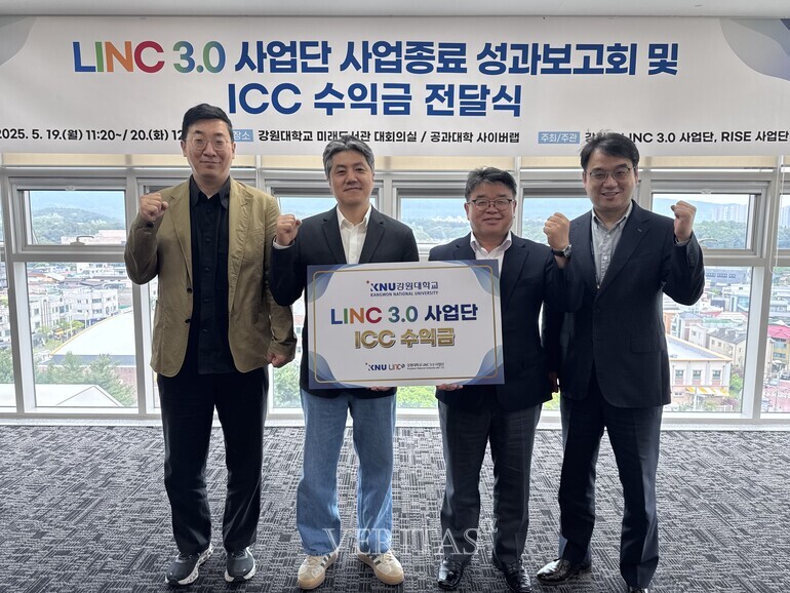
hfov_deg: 71.6
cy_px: 296
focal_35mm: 24
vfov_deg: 56.8
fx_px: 548
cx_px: 395
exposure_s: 1/149
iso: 64
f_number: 1.78
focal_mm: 6.76
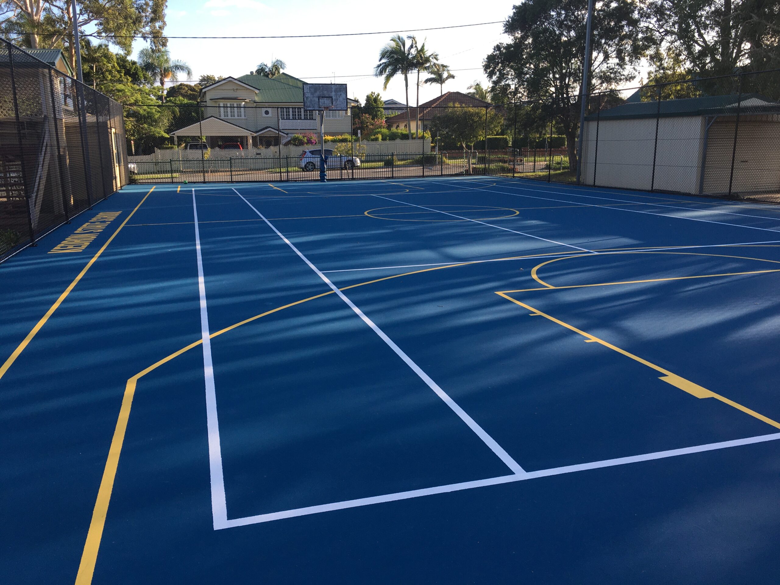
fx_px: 653
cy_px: 292
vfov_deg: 48.2
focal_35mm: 29
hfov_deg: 61.7
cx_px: 390
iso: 25
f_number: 2.2
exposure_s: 1/447
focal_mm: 4.15
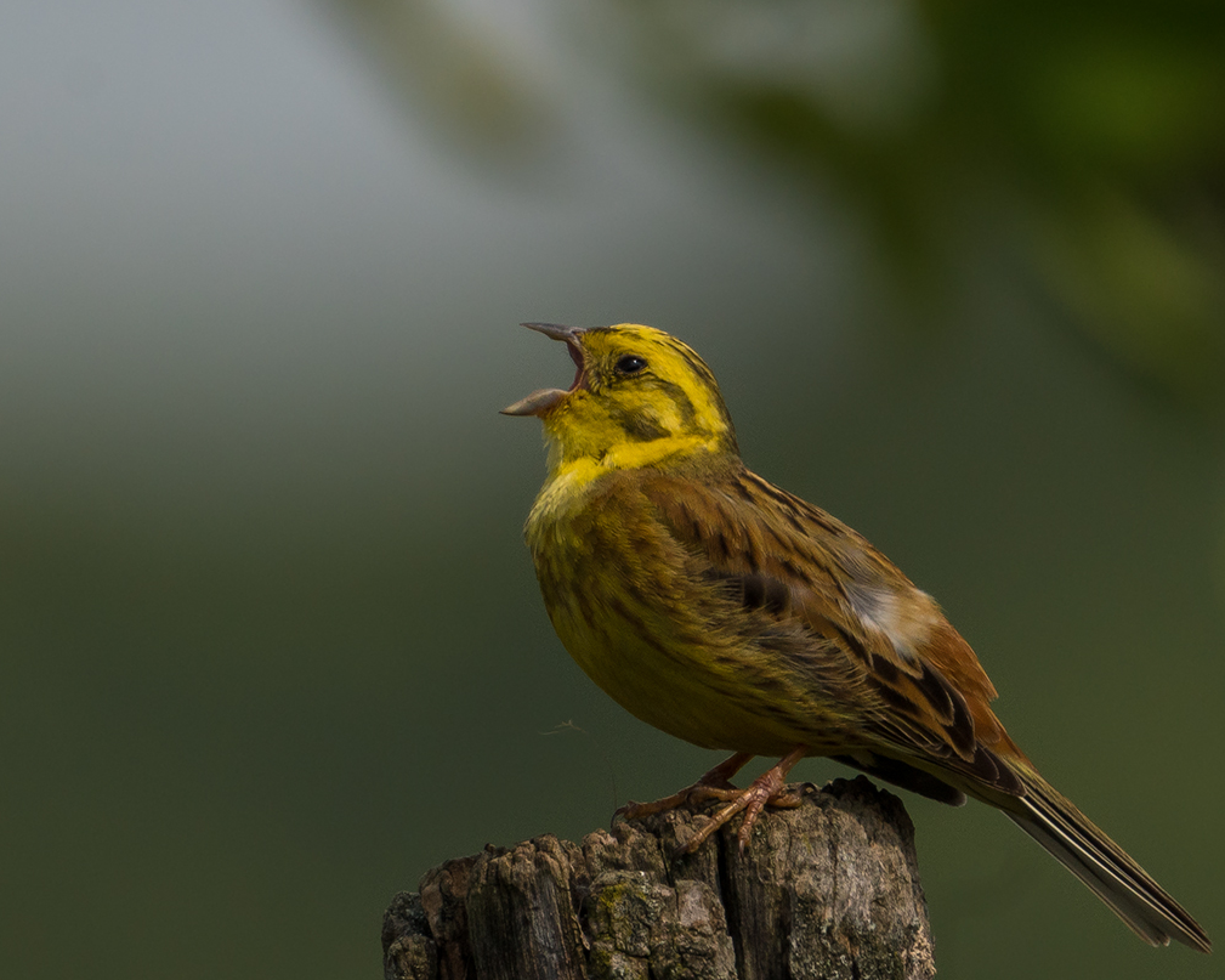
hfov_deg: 1.7
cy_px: 534
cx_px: 487
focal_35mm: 1172
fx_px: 42487
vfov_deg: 1.3
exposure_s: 1/1250
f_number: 9
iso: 400
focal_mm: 840
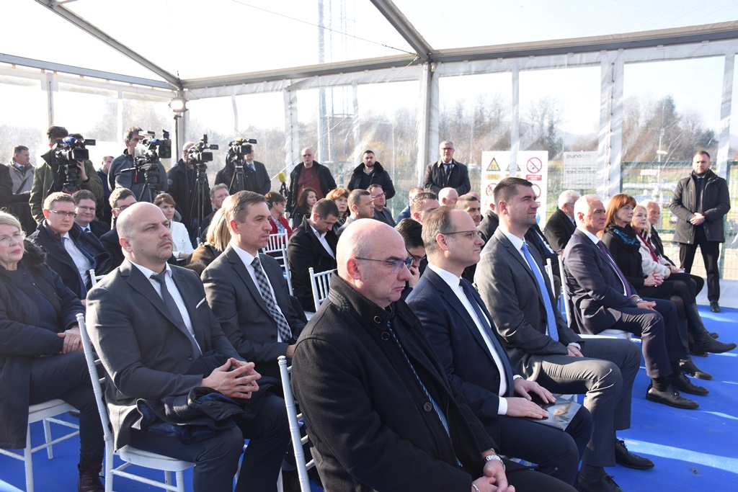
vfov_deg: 43.6
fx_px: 615
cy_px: 246
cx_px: 369
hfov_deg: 61.9
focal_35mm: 30
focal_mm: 20
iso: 220
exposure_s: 1/250
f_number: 5.6
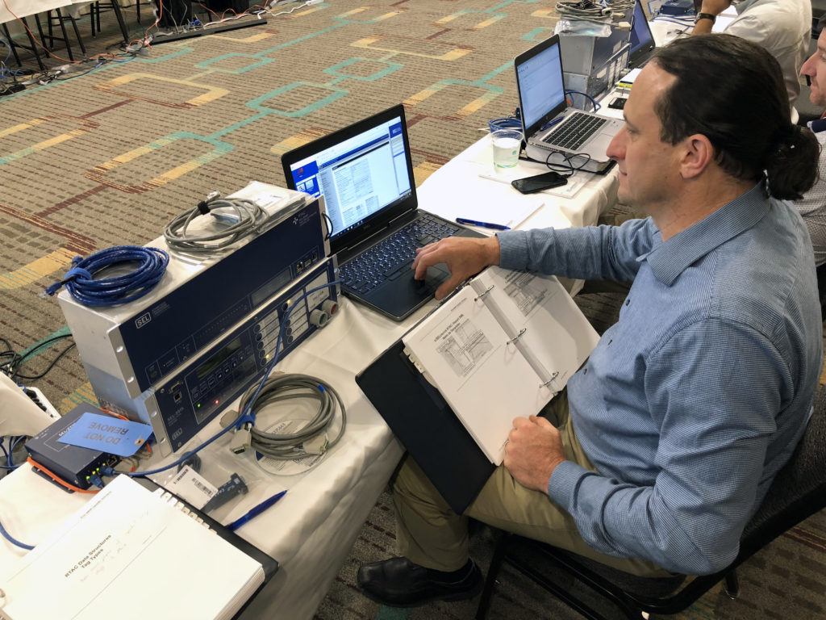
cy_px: 310
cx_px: 413
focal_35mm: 28
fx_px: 668
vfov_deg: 49.7
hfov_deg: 63.4
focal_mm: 4
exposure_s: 1/15
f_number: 1.8
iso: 40
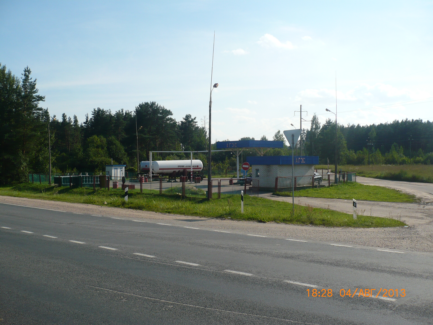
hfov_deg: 52.6
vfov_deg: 40.7
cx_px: 216
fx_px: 438
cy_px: 162
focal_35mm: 35
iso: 100
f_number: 8
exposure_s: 1/250
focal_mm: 5.8
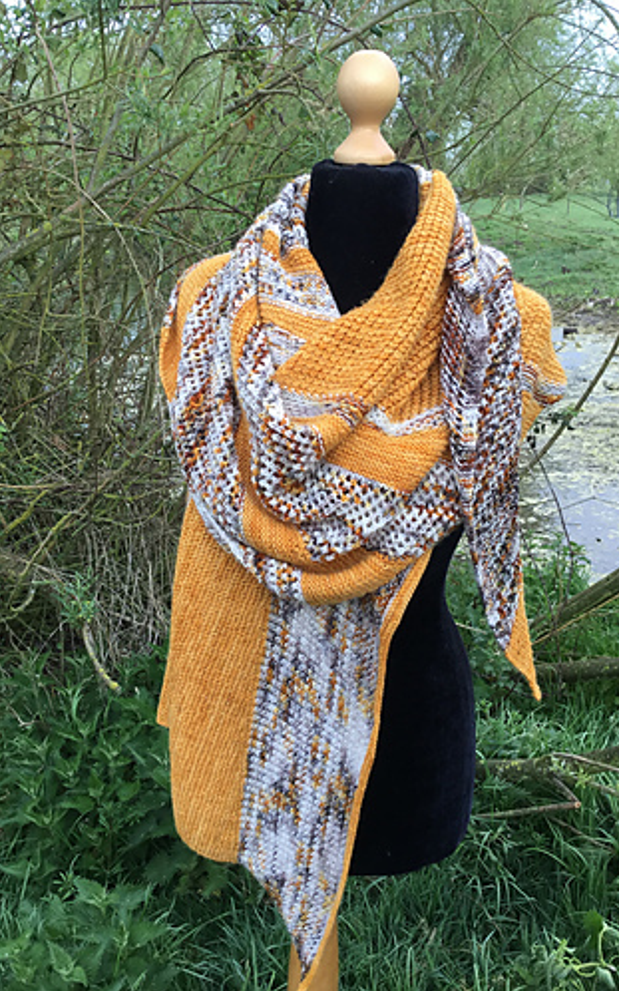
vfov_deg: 58.2
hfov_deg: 38.3
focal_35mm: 33
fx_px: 891
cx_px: 304
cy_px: 496
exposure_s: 1/100
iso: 40
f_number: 2.4
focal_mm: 3.3
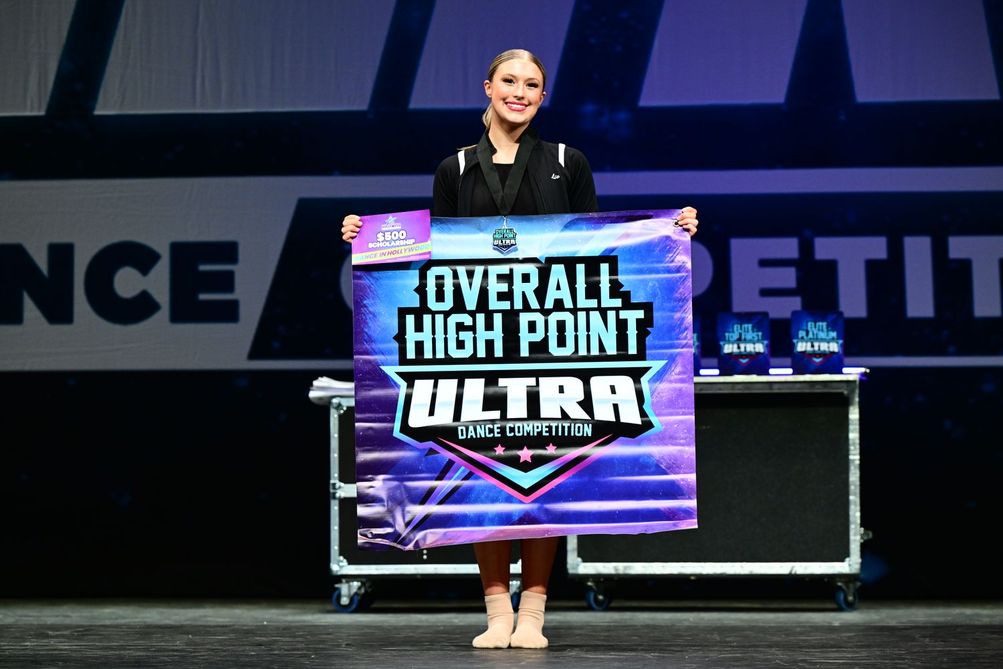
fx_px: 2786
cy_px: 334
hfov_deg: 20.4
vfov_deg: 13.7
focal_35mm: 100
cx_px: 502
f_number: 4.5
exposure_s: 1/320
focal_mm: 100
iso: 2500
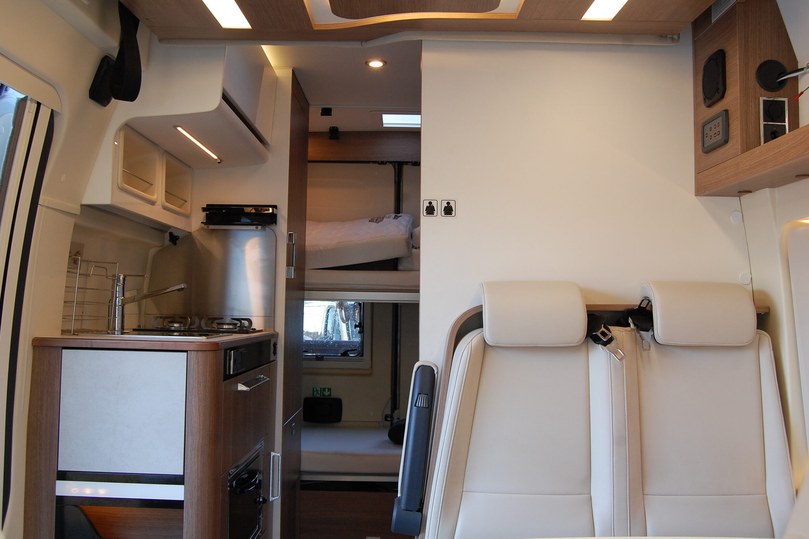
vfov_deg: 38.9
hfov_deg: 55.8
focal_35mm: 34
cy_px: 269
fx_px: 764
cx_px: 404
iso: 450
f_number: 7.1
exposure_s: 1/30
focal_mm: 22
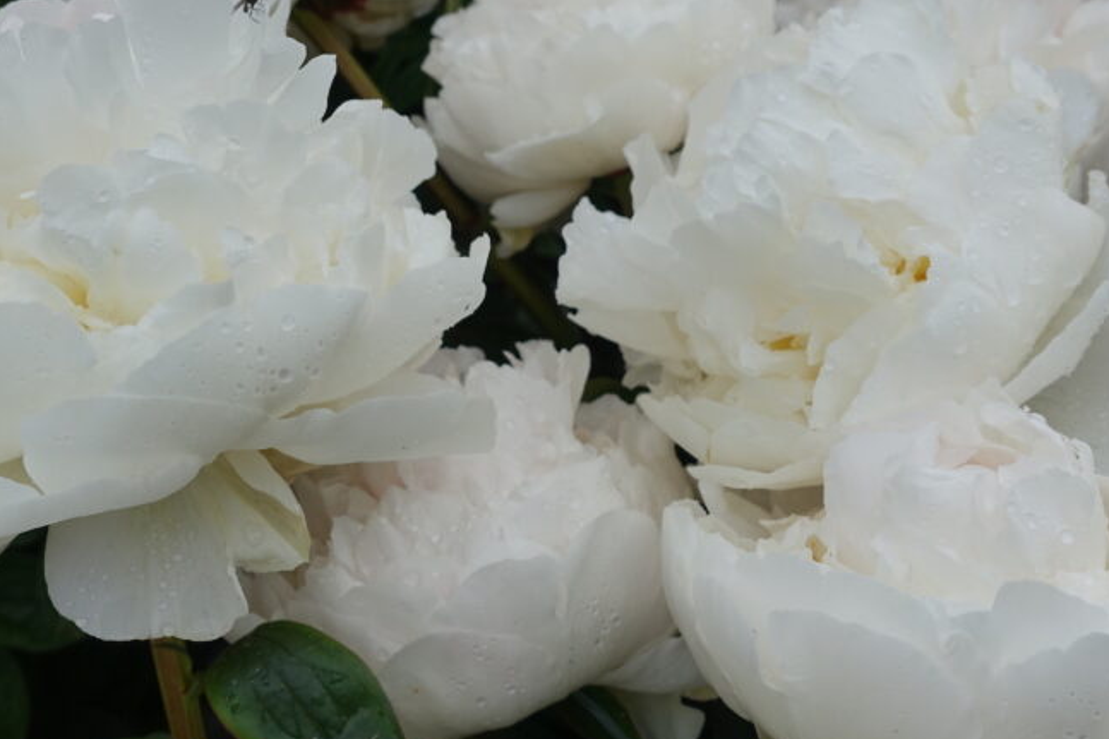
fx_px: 1170
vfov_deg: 34.6
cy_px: 225
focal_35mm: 38
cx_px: 432
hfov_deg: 50.3
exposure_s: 1/500
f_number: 4
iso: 125
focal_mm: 8.8
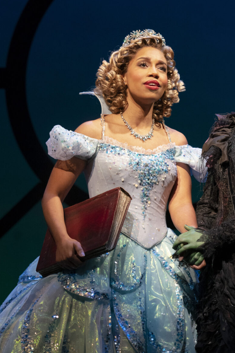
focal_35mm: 196
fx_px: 1919
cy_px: 223
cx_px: 175
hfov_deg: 7.0
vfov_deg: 10.5
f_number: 5.6
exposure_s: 1/250
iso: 3200
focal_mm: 112
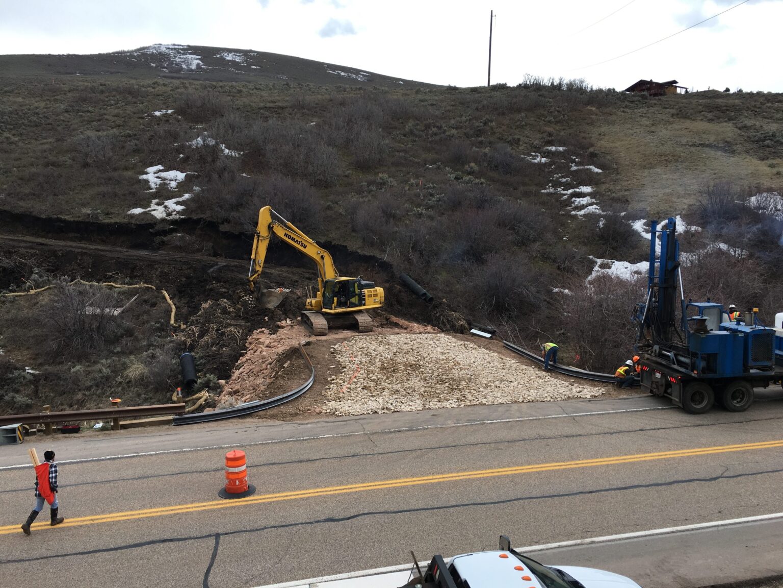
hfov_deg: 61.7
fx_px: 656
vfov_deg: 48.2
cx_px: 392
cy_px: 294
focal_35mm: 29
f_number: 2.2
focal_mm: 4.15
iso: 25
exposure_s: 1/314
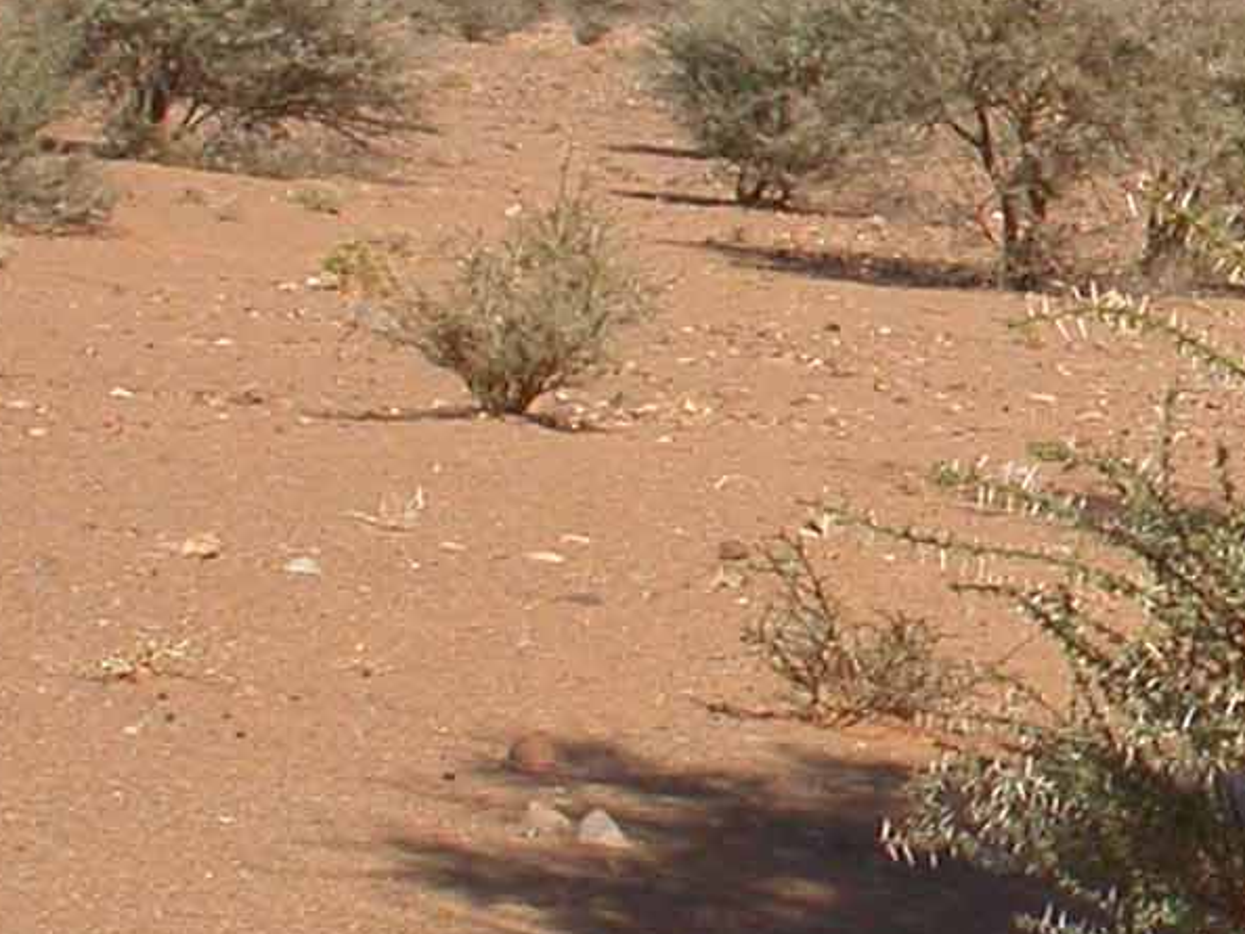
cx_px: 2215
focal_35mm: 195
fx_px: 7016
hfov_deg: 9.6
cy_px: 165
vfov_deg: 7.6
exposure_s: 1/403
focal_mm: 10.7
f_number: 7.4
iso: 100
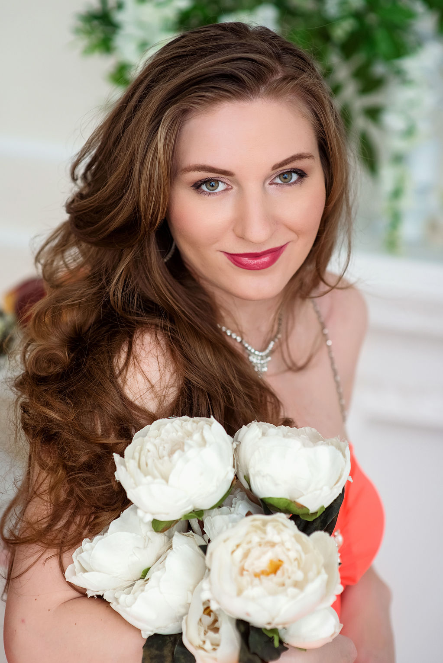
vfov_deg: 23.9
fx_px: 1568
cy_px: 332
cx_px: 222
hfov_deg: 16.1
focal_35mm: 85
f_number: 2.5
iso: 320
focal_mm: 85
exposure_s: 1/160
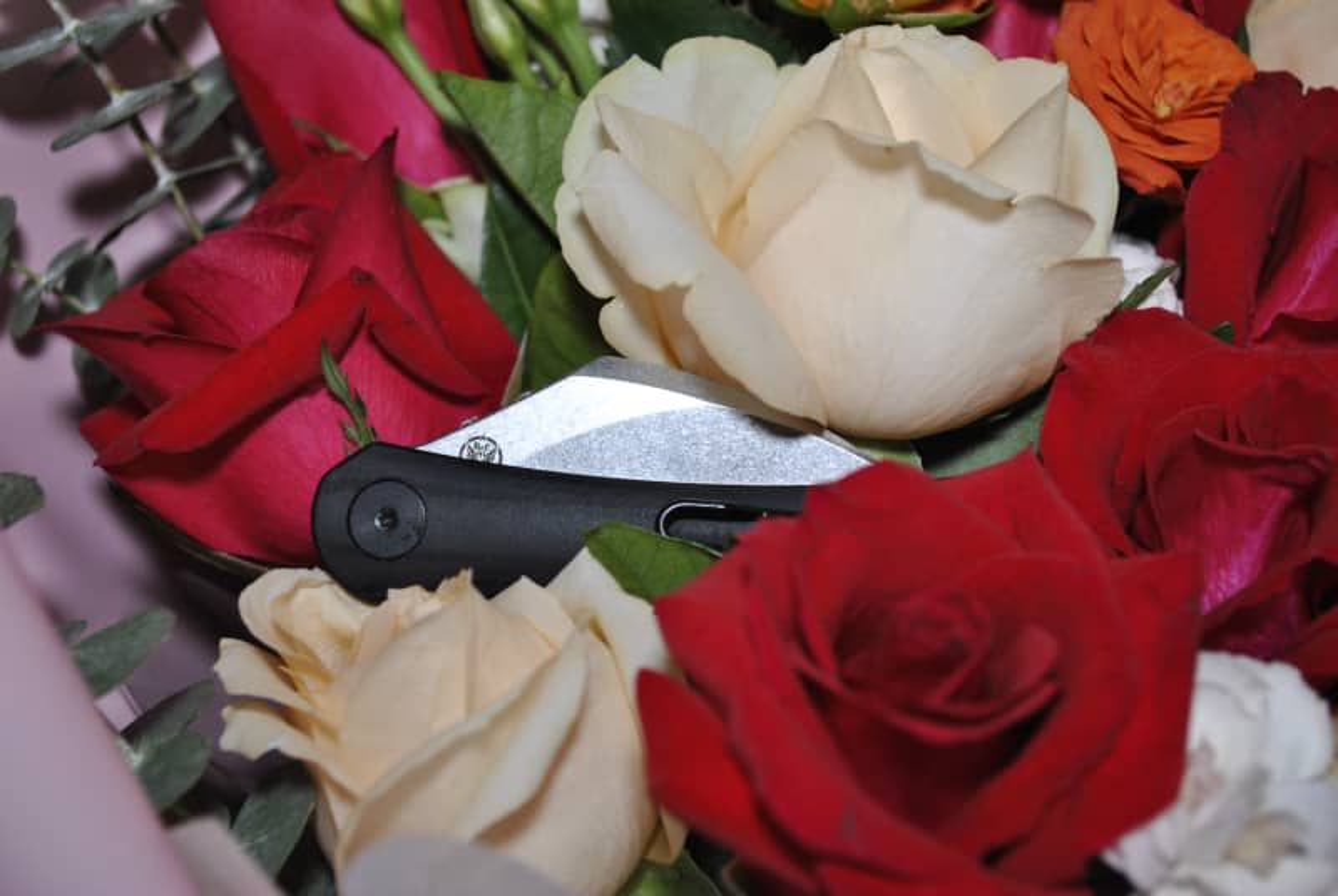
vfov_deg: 23.9
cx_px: 669
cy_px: 448
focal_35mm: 57
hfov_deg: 35.0
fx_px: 2122
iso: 400
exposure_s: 1/25
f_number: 5
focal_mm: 38
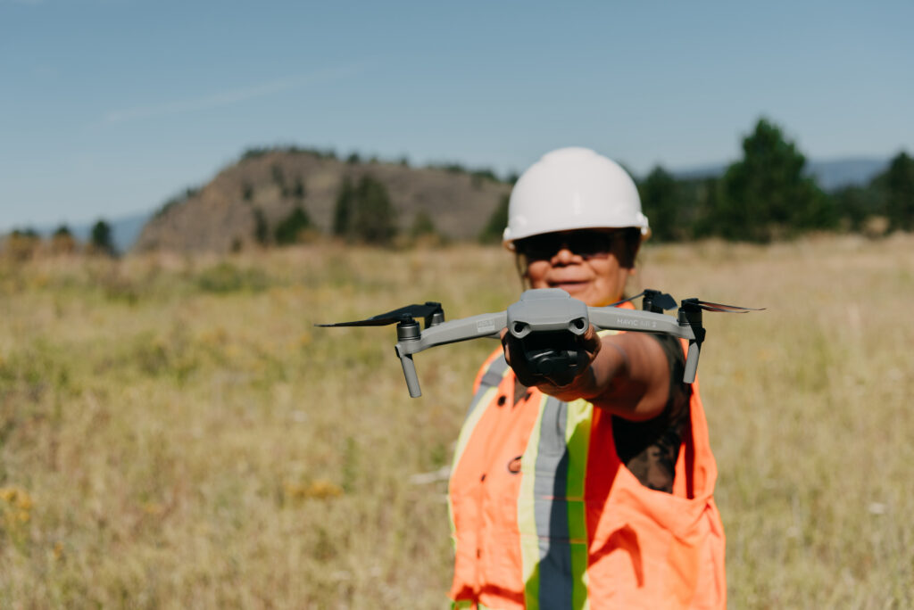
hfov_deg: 39.6
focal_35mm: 50
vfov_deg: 27.0
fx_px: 1270
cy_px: 305
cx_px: 457
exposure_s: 1/1250
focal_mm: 50
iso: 100
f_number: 4
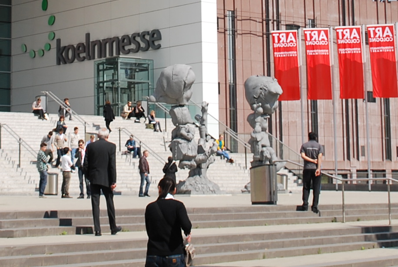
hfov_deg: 17.2
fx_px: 1314
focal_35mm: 119
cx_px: 143
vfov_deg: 11.5
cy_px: -12
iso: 100
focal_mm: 25
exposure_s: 1/320
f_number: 9
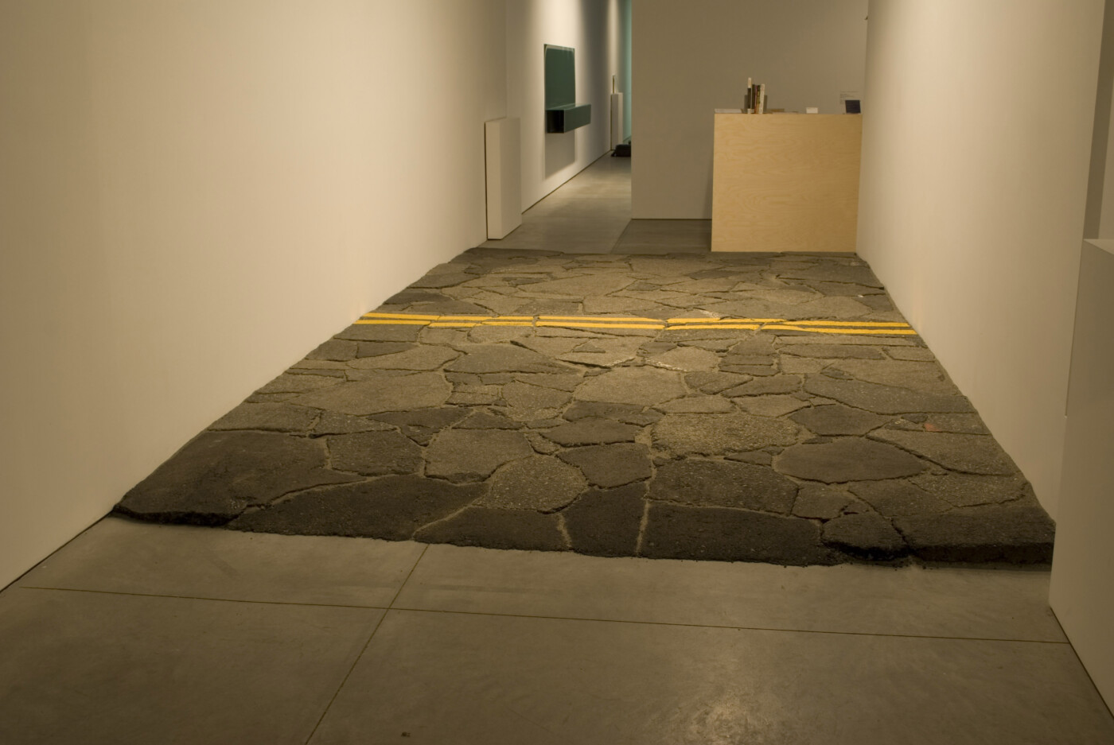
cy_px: 372
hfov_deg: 49.5
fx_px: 1208
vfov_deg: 34.3
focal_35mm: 39
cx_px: 557
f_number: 8
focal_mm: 26
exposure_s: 1.5
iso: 100
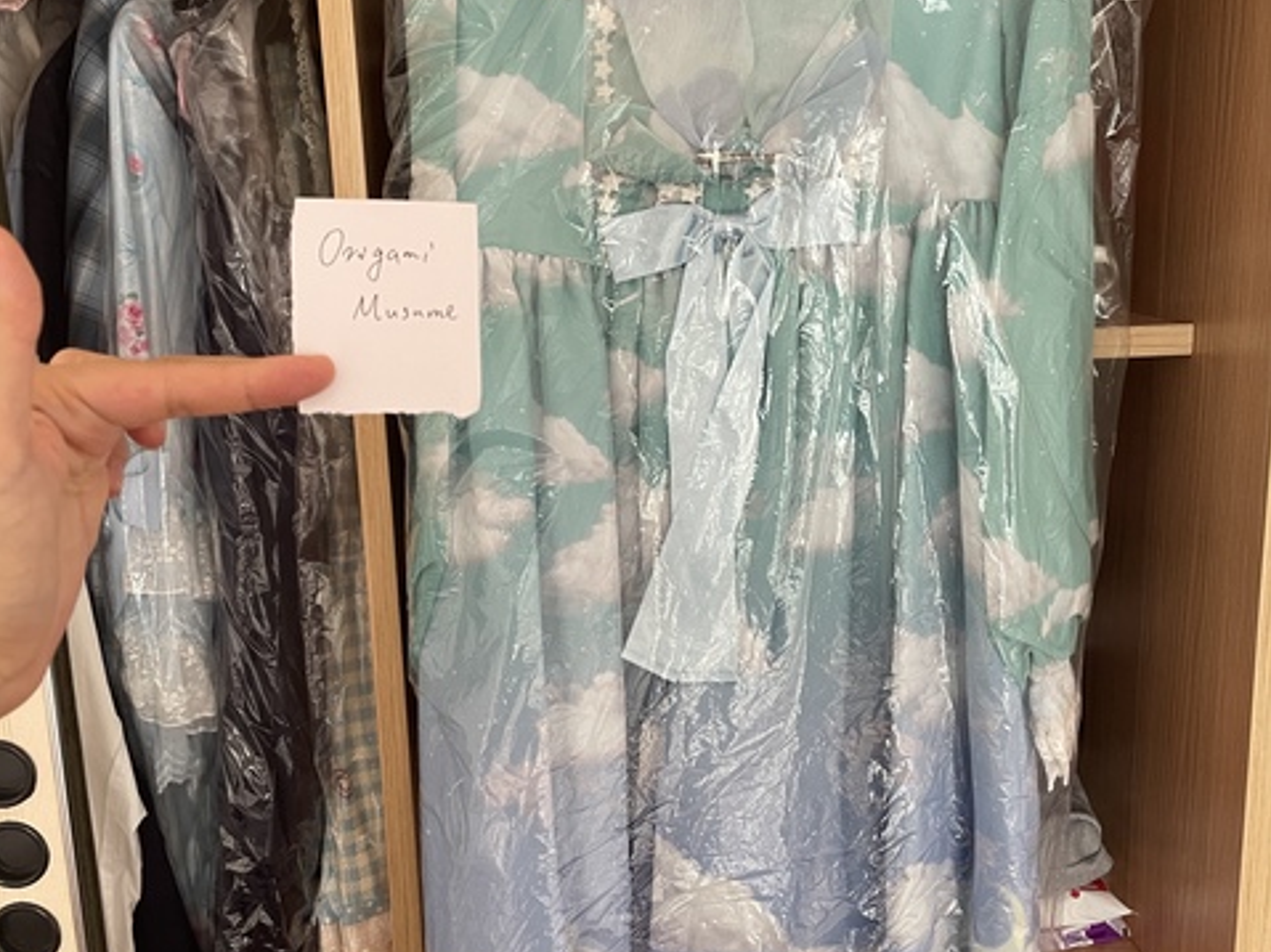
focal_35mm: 35
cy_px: 484
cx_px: 632
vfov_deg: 40.7
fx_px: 1285
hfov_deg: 52.6
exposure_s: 1/74
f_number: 1.6
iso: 125
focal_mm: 4.2
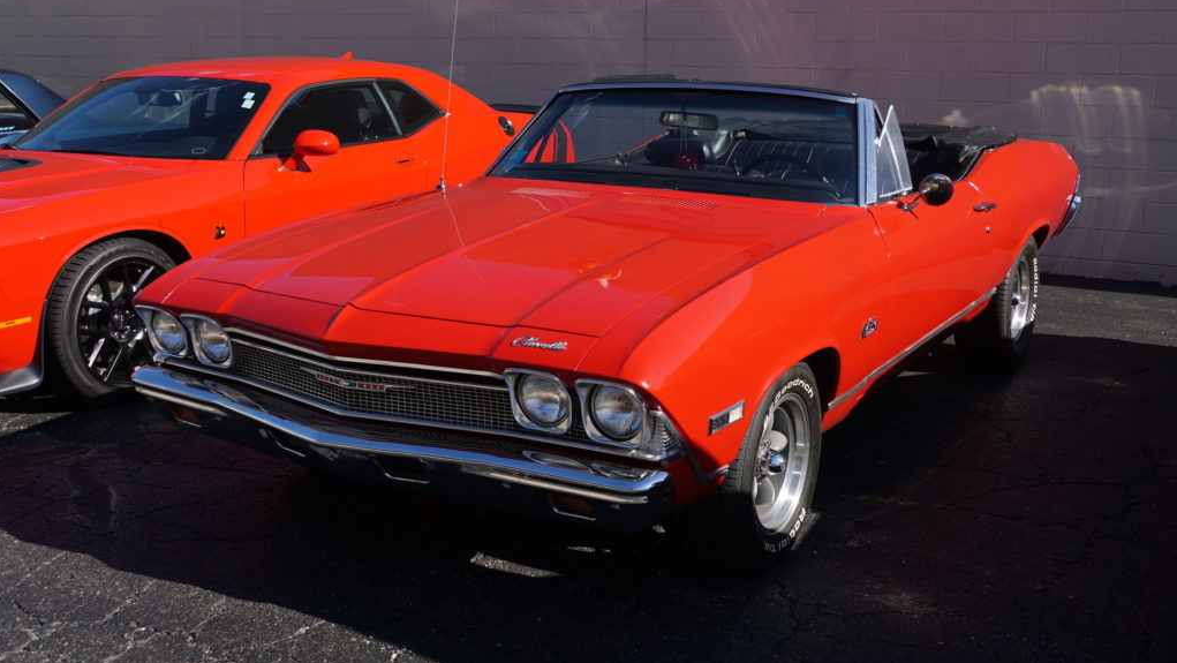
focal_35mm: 38
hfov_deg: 52.8
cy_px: 272
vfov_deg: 31.1
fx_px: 1186
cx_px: 590
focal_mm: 24
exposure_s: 1/320
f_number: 5.6
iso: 100
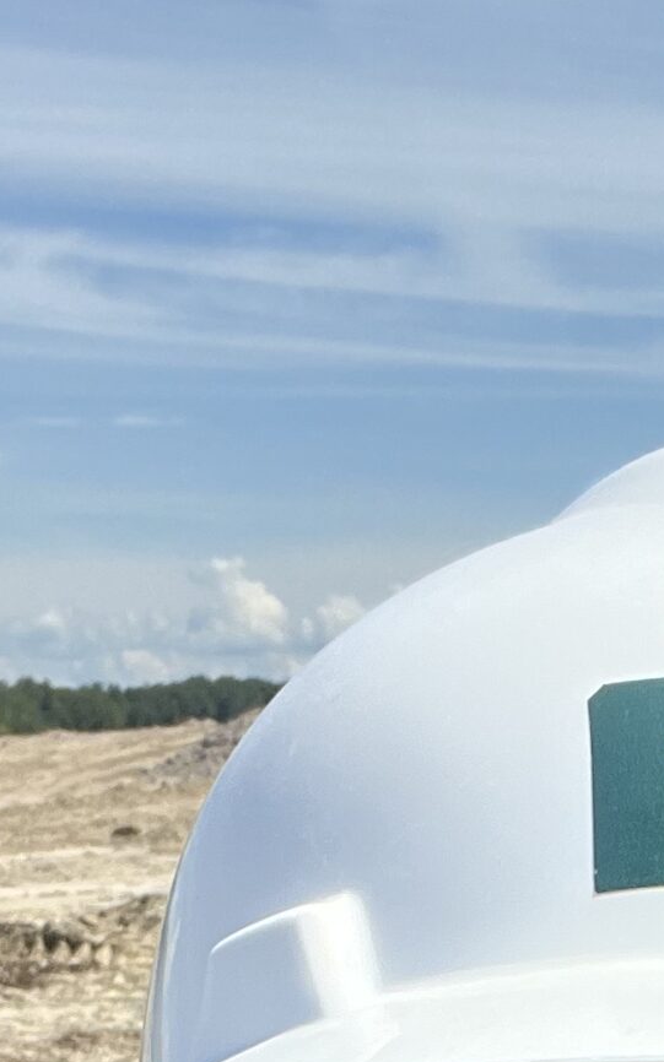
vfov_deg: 19.9
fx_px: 2723
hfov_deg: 13.6
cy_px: 1470
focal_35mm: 94
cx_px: 776
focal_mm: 2.71
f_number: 2.2
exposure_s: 1/931
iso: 32
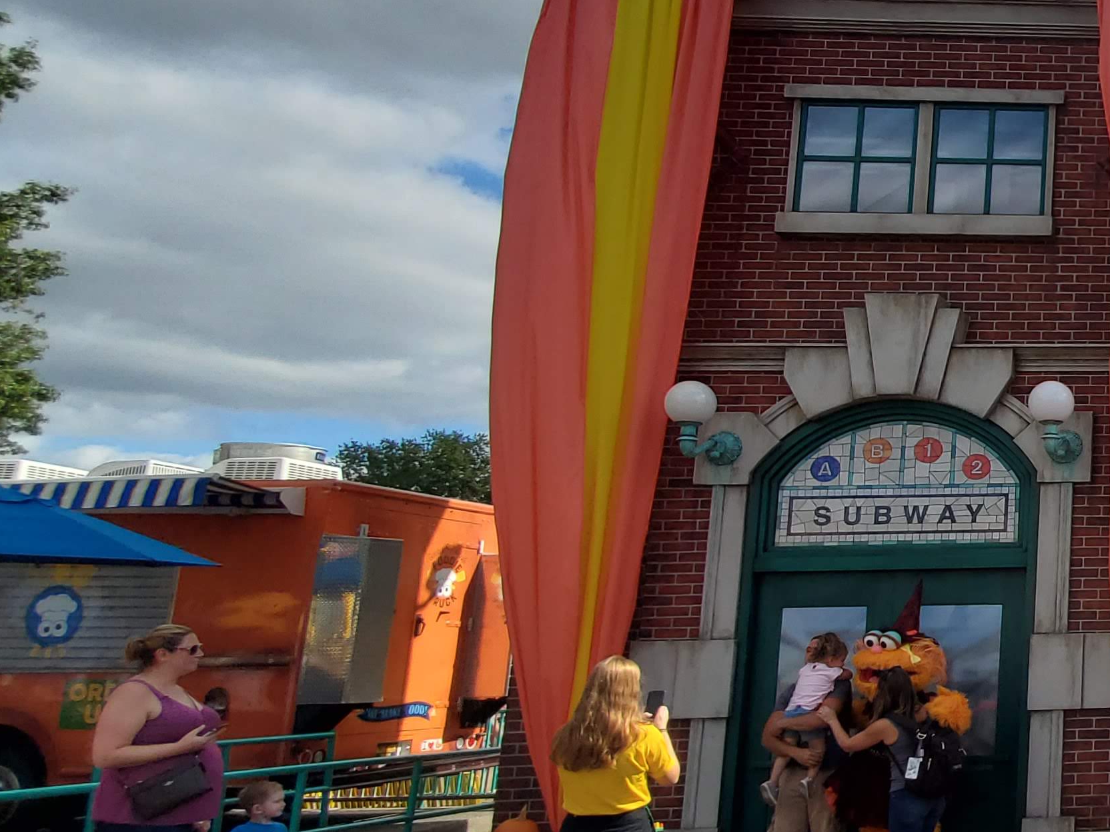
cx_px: 1416
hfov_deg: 36.0
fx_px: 1154
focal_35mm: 36
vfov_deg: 39.6
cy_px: 371
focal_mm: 1.8
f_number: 2.2
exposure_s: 1/2082
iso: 50
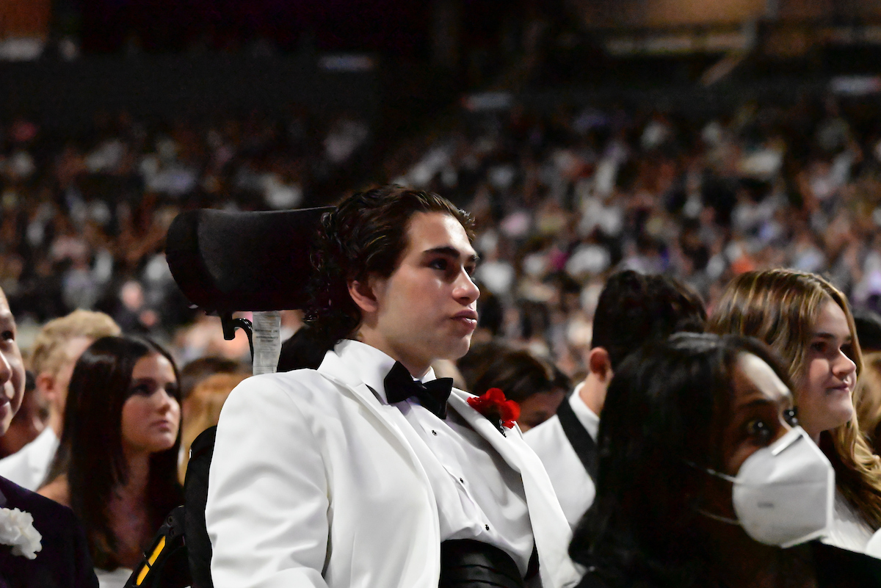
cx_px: 440
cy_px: 294
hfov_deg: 13.7
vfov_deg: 9.2
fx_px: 3672
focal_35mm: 150
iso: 51200
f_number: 6.3
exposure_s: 1/1250
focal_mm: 150
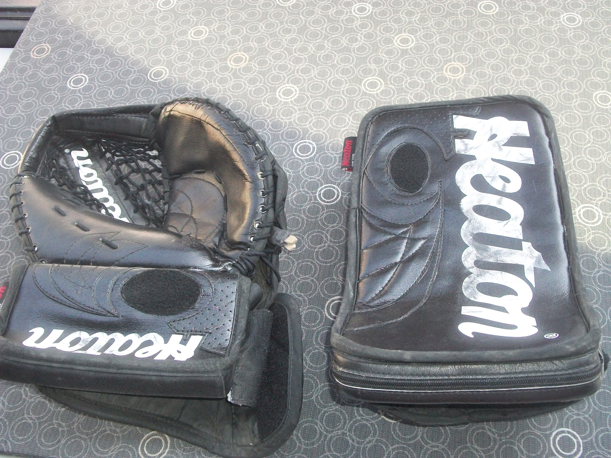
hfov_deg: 46.8
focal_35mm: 40
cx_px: 306
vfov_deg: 36.0
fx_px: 706
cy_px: 229
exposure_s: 1/250
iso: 400
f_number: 3.2
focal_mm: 7.1
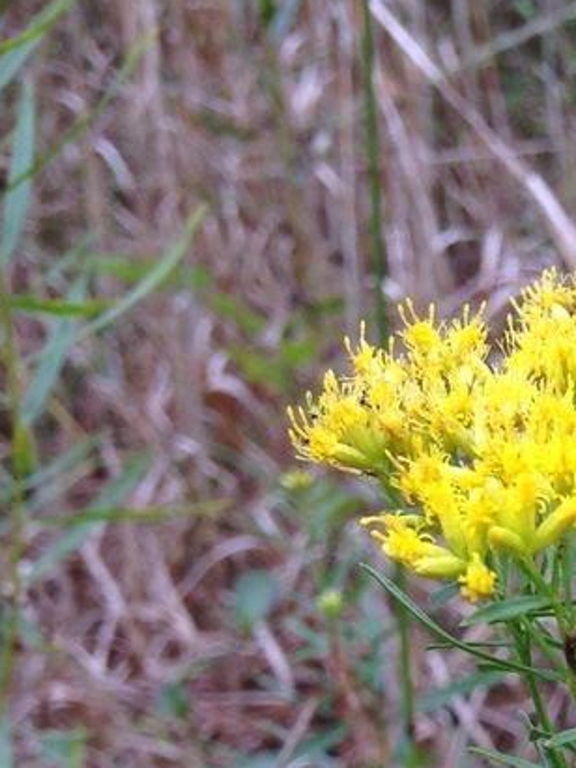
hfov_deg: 13.1
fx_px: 2375
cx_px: 842
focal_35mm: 107
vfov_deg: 17.3
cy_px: 1001
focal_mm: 4.12
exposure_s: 1/242
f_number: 2.4
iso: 50
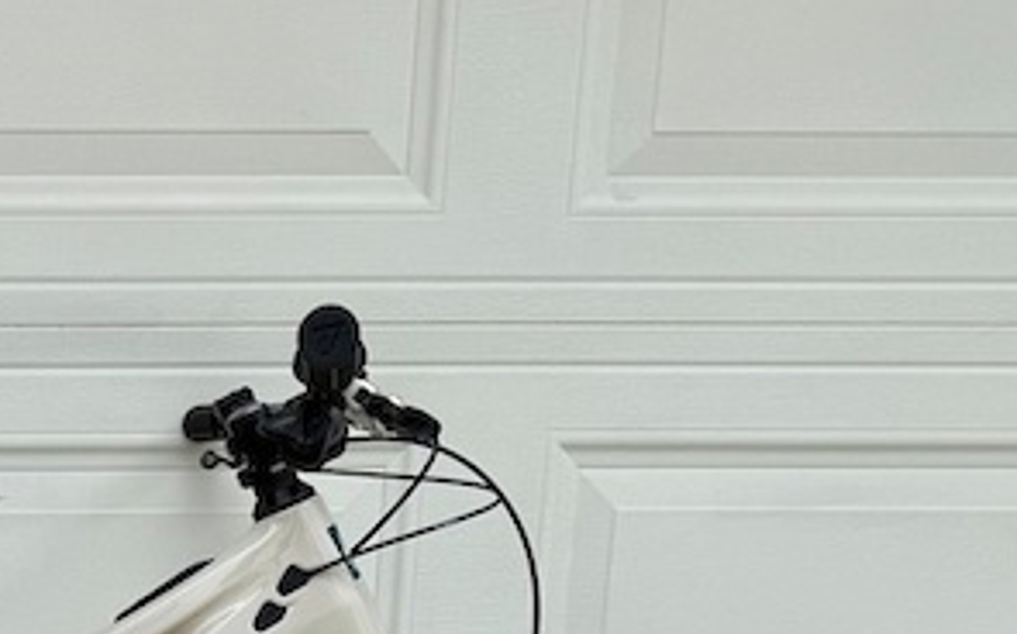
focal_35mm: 69
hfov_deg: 27.5
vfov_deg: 17.2
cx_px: -79
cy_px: 917
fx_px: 1911
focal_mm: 6.76
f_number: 1.78
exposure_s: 1/2703
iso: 80
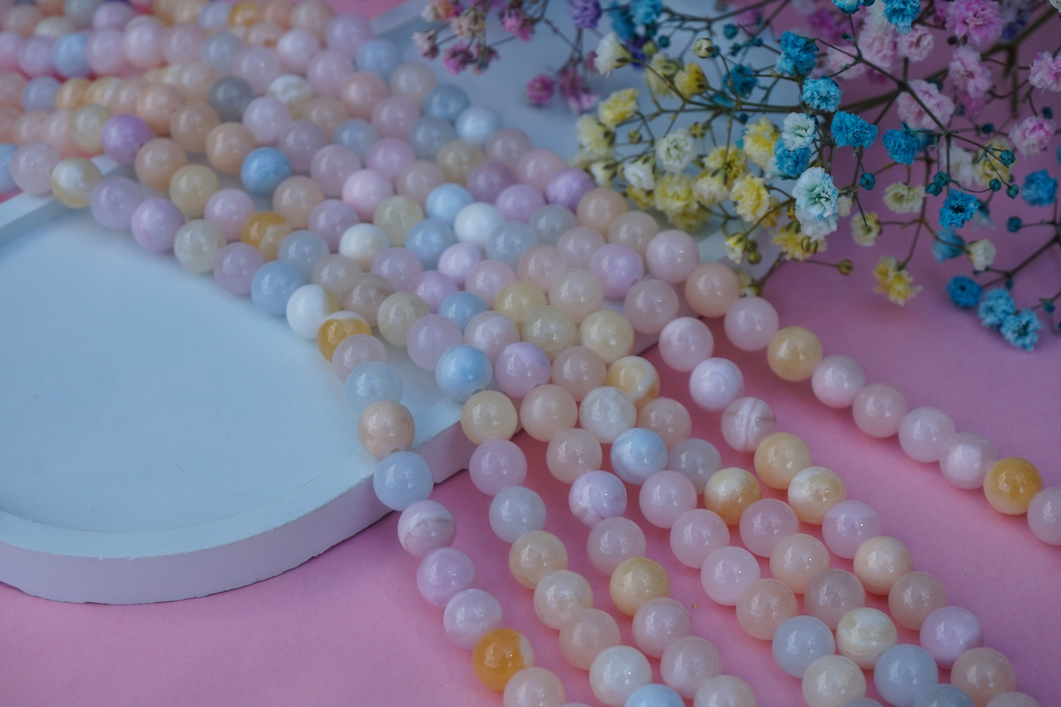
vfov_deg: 19.7
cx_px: 530
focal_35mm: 69
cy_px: 354
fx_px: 2032
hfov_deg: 29.3
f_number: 9
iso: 100
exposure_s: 1/100
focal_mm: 46
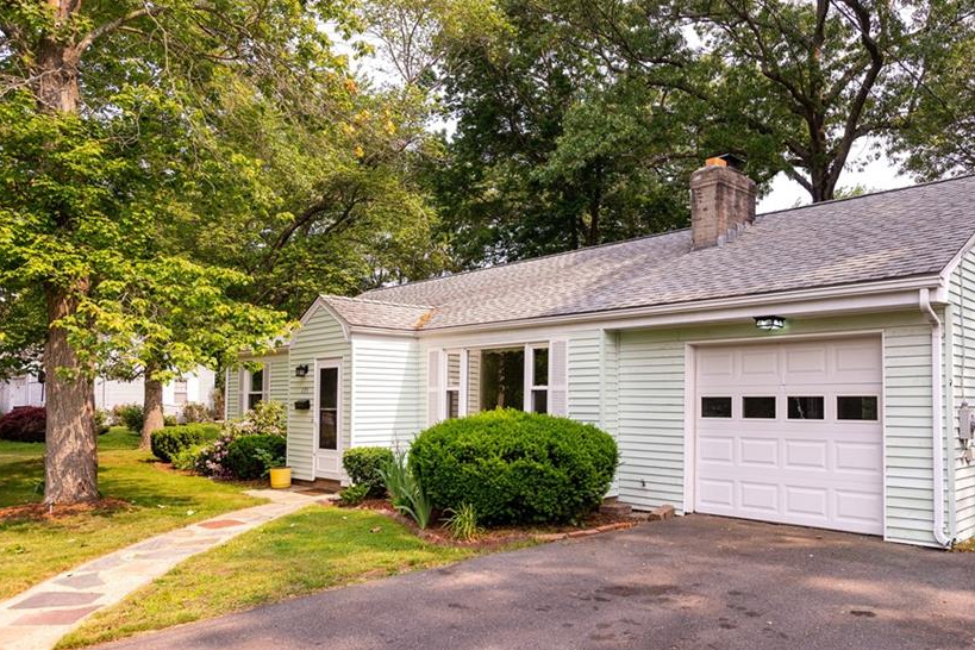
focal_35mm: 25
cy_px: 349
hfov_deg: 70.6
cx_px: 595
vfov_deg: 51.2
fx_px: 677
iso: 320
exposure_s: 1/320
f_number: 6.3
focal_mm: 20
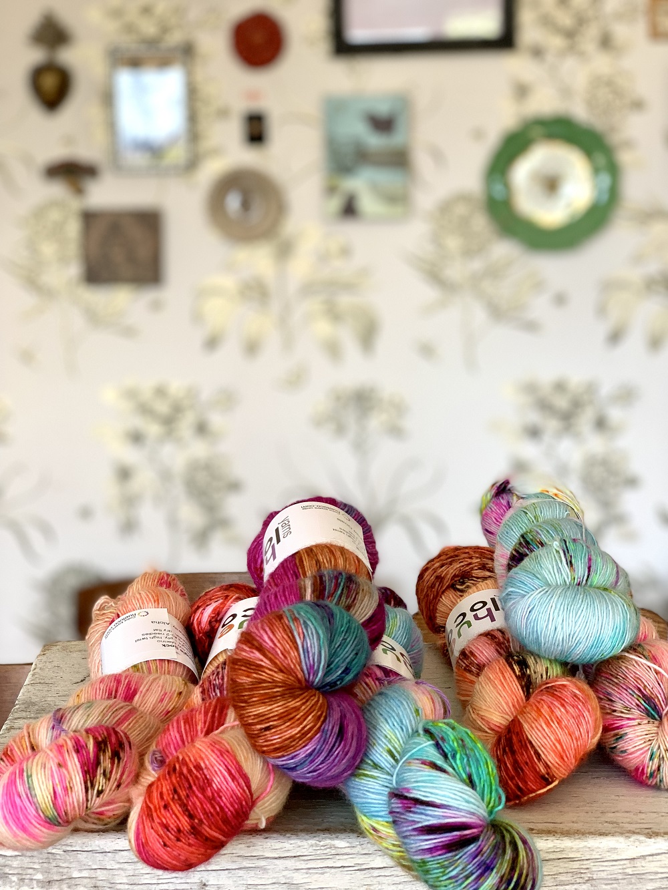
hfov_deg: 28.0
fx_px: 1338
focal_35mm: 52
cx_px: 334
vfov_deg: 36.8
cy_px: 445
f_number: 2.4
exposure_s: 1/122
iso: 64
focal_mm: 6
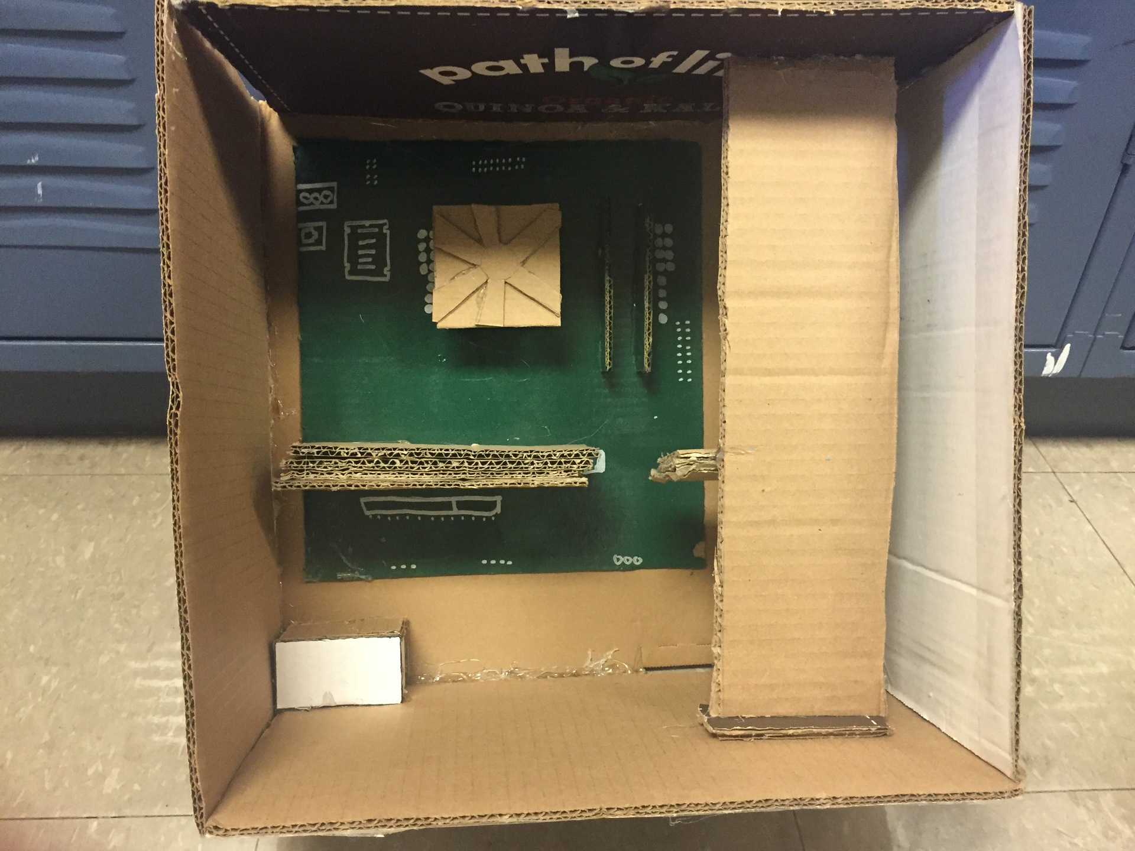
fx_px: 951
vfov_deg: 48.2
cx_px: 568
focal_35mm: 29
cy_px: 426
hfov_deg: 61.7
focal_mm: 4.15
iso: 250
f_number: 2.2
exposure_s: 1/30
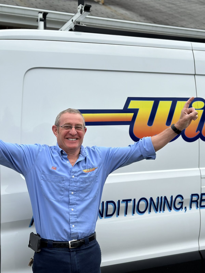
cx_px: 102
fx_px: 379
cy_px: 136
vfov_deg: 39.7
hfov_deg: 30.3
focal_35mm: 48
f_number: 1.78
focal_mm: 6.86
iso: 80
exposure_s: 1/1783
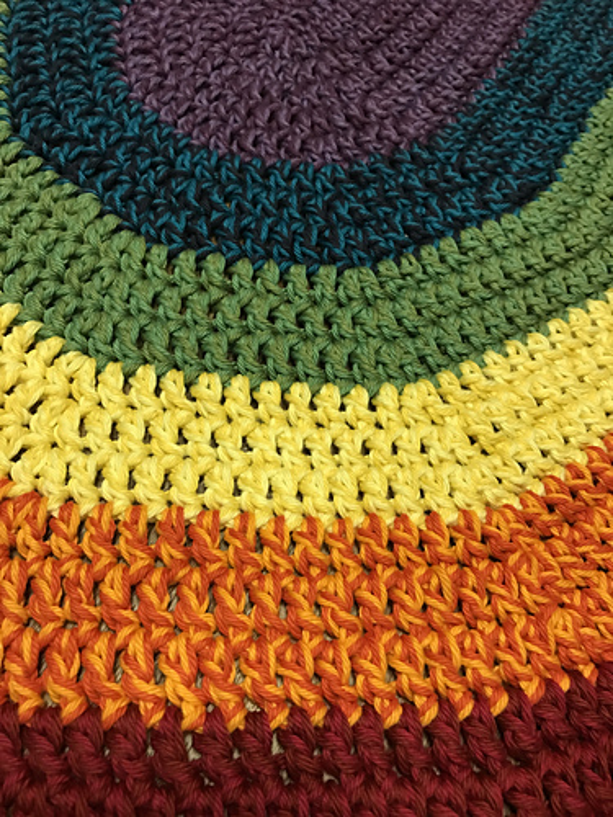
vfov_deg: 63.4
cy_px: 408
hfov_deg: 49.7
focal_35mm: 28
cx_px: 306
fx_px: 661
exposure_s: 1/15
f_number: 1.8
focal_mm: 3.99
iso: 100
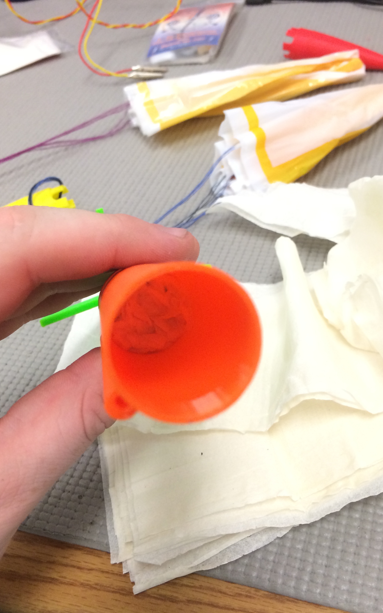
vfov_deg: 56.7
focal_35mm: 34
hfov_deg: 37.1
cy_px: 317
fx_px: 568
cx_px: 231
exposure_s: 1/30
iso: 125
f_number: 2.2
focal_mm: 4.12
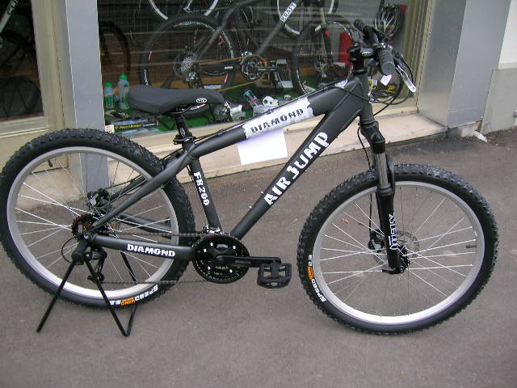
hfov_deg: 54.0
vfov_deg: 41.8
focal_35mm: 34
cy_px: 194
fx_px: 508
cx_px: 258
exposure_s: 1/48.3
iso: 50
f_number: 2.9
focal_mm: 5.7
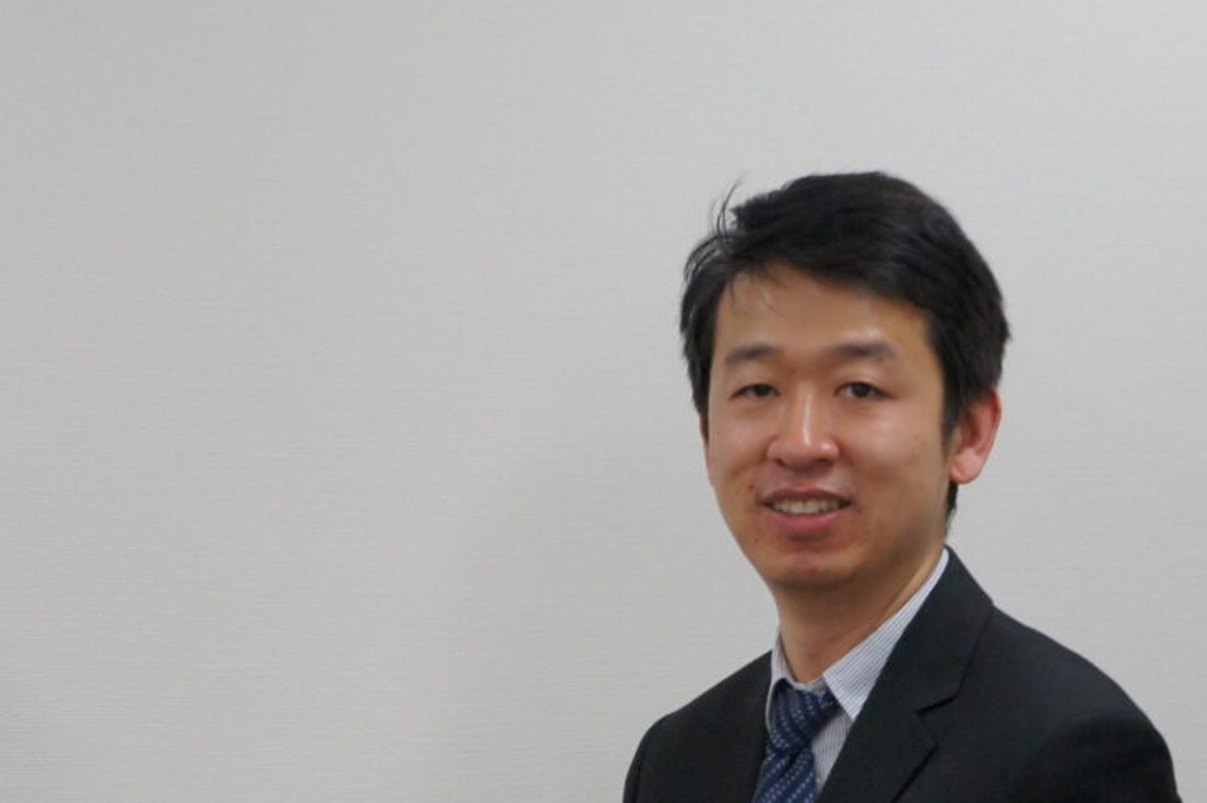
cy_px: 839
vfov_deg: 7.8
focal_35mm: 174
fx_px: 5830
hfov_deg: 11.8
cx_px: 204
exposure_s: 1/200
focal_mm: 55
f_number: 5.6
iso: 1600
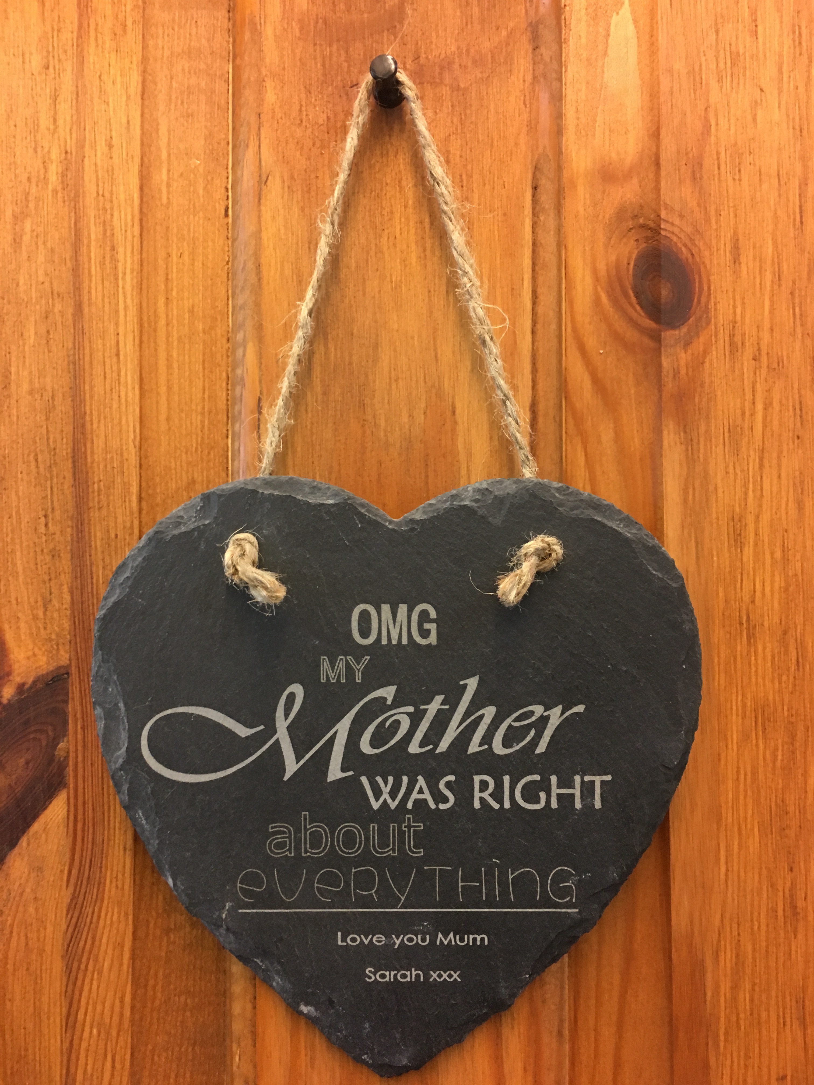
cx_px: 407
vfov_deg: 61.7
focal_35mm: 29
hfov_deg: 48.2
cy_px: 542
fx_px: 909
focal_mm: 4.15
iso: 160
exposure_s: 1/33
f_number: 2.2
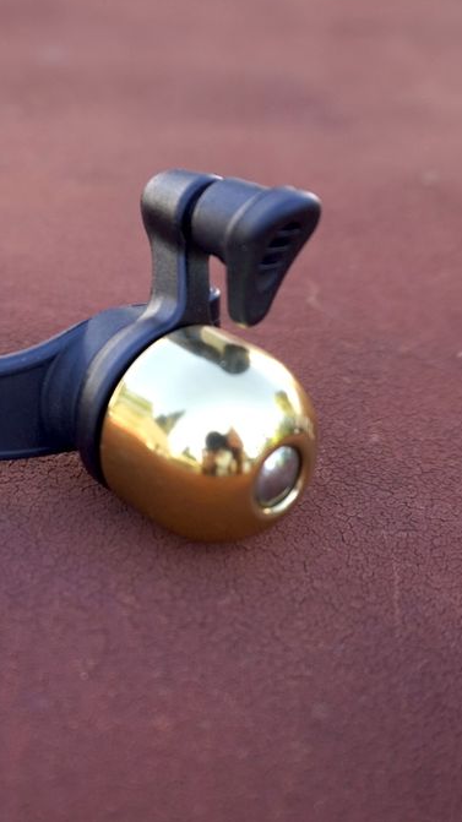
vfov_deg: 42.9
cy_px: 405
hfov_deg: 24.4
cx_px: 69
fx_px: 1046
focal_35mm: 48
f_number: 4
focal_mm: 20
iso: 125
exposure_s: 1/160
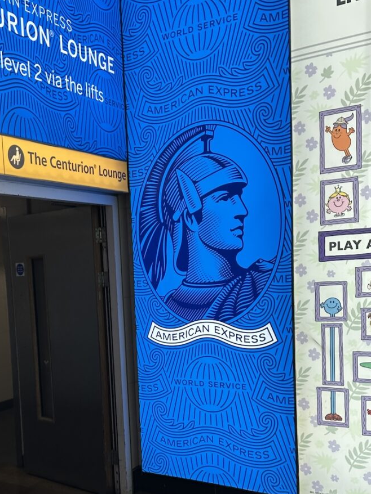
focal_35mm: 42
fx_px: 600
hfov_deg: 34.1
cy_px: 327
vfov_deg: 44.2
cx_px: 129
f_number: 1.78
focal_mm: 6.86
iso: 50
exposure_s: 1/120
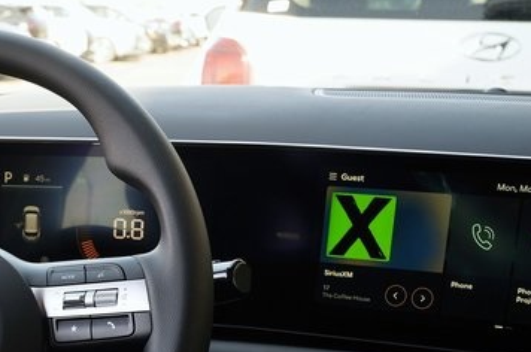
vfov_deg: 17.3
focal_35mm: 72
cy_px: 497
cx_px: 94
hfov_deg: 27.5
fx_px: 1060
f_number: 6.3
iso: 200
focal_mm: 25
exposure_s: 1/30
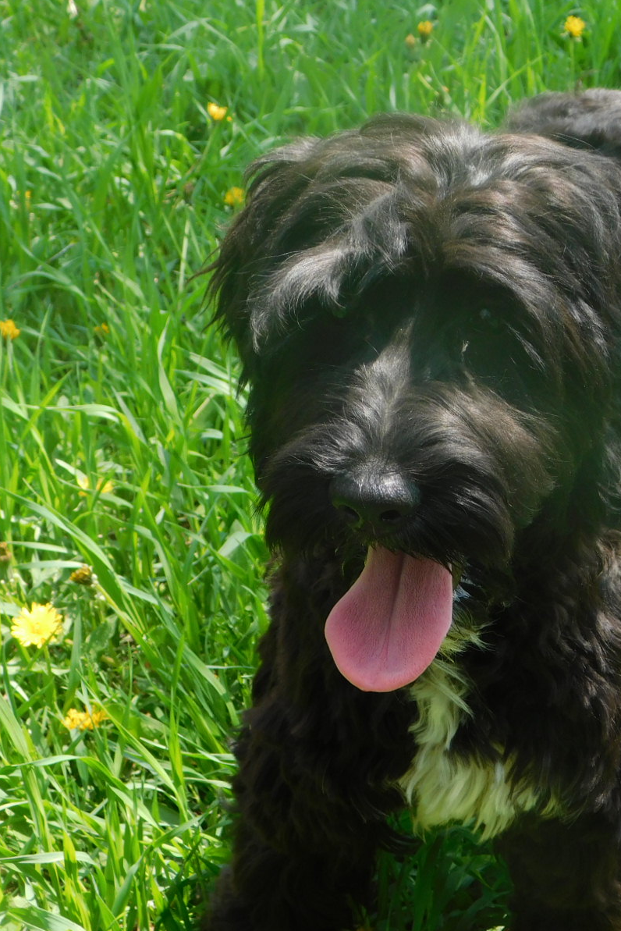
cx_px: 502
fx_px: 2560
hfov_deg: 13.8
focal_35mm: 99
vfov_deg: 20.6
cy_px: 464
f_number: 4.3
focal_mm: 12.6
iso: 160
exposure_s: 1/250
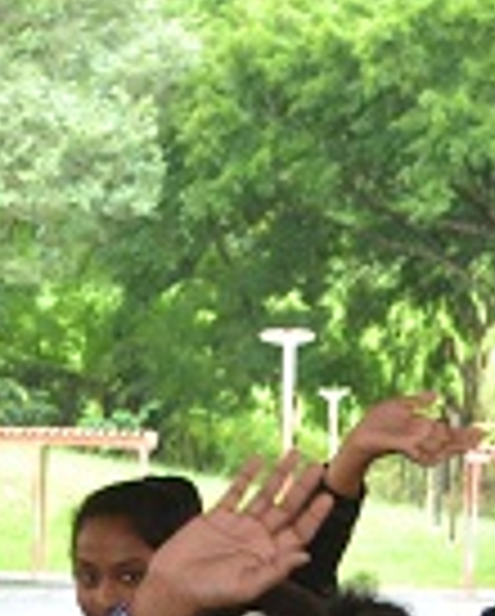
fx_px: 3600
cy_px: 1158
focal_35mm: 197
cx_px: 140
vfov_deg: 9.3
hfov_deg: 7.9
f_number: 4
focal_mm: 24
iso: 400
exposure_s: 1/80
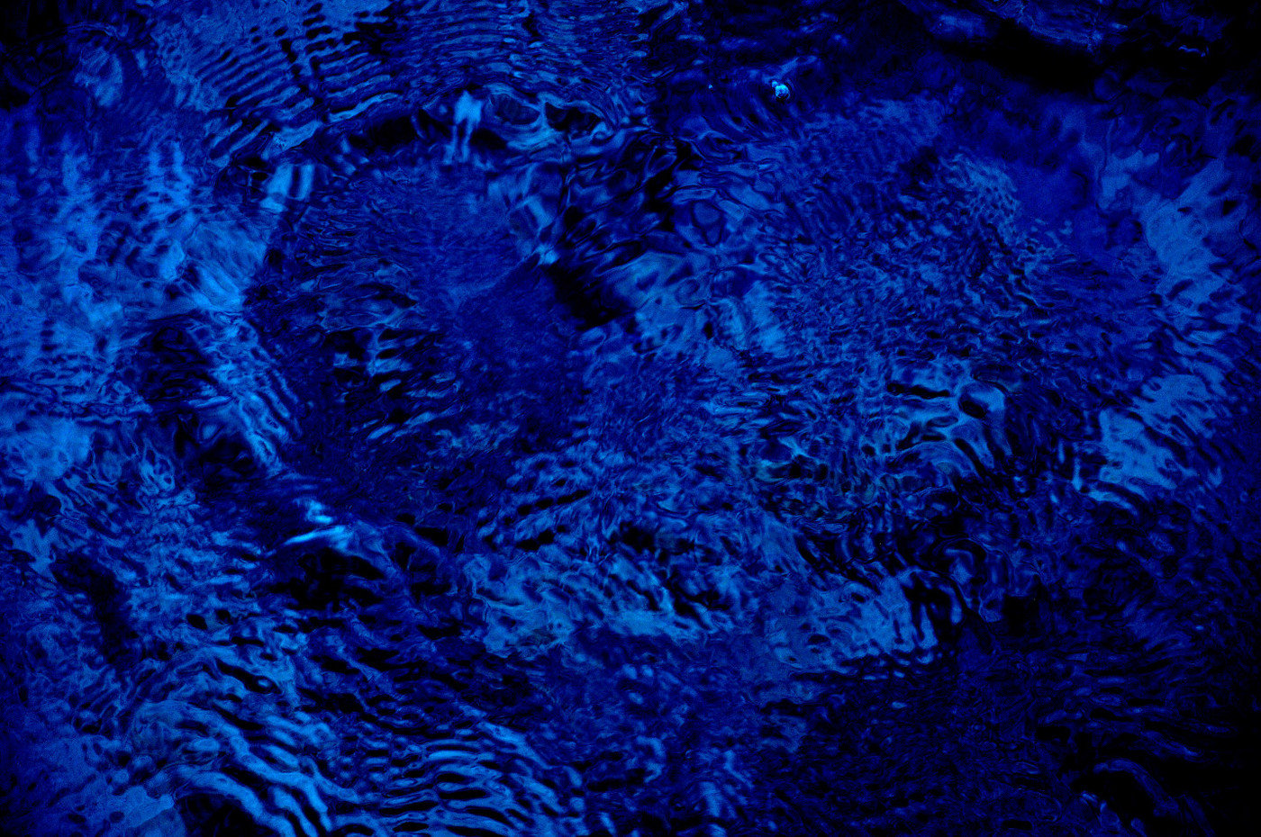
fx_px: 5510
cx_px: 630
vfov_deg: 8.7
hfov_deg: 13.1
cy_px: 418
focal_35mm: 158
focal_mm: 105
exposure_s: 1/125
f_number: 5.6
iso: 450
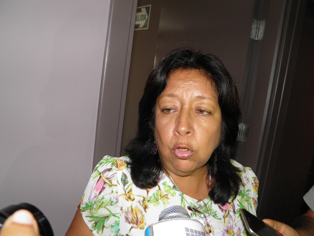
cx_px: 165
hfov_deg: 58.3
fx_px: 281
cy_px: 125
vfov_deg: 45.4
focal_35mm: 31
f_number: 2.8
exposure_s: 1/30
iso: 100
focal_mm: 4.9
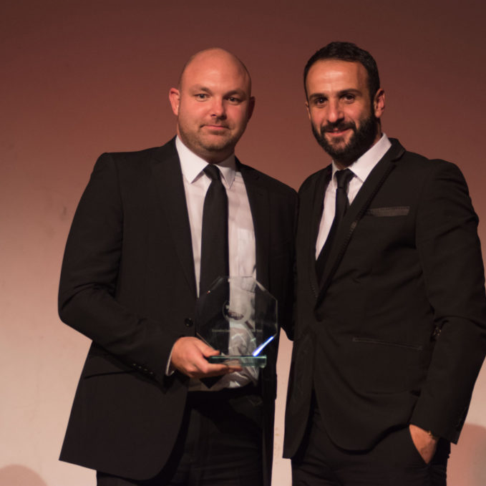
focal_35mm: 183
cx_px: 292
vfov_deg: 9.6
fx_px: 2901
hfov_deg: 9.6
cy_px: 242
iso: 1400
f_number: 2.8
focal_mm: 95
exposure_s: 1/160
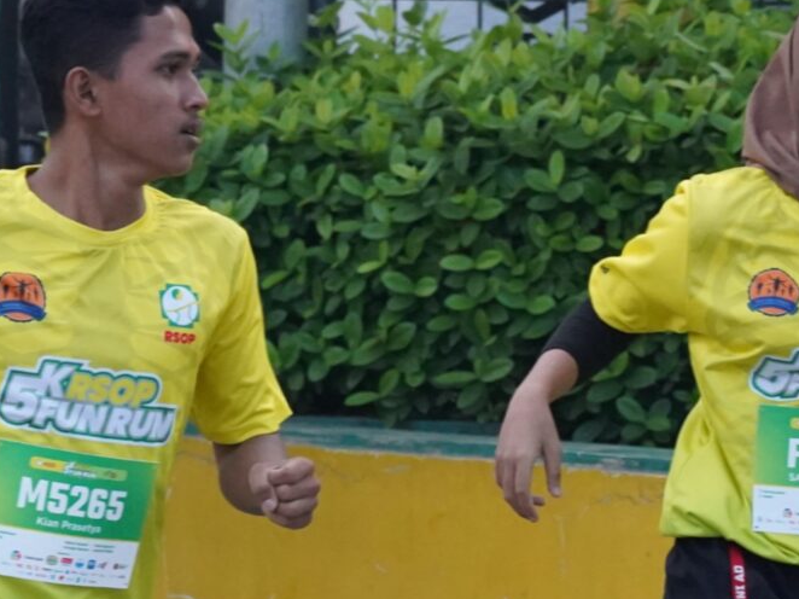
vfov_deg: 2.9
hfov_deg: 3.8
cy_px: 254
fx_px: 11929
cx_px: -297
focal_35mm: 517
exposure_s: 1/1000
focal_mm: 139
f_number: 8
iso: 6400
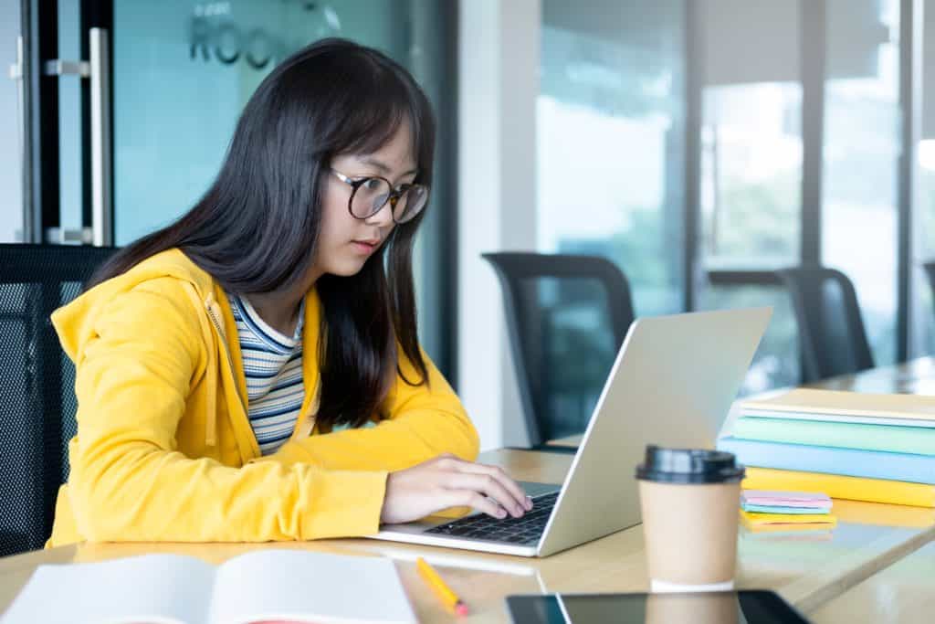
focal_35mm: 53
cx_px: 468
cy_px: 312
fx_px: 1377
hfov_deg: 37.5
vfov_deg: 25.5
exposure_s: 1/250
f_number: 2
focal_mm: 35
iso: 160
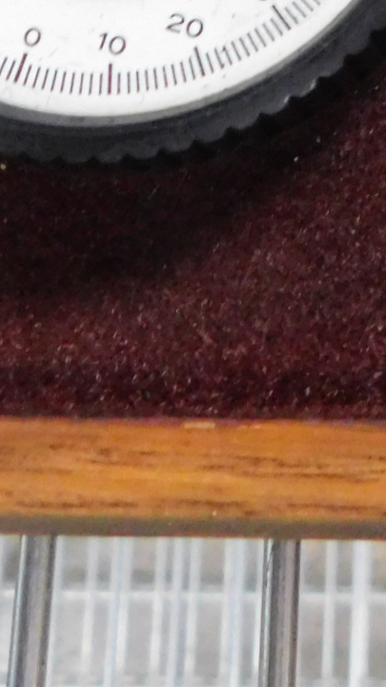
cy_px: -88
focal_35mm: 79
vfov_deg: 24.8
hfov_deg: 14.4
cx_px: 554
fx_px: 1439
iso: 800
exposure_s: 1/8
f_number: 3
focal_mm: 4
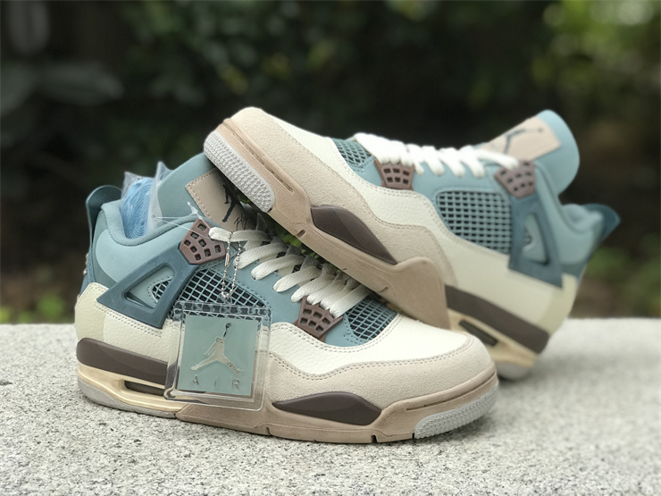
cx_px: 330
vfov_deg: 25.7
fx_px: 1088
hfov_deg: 33.8
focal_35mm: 57
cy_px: 248
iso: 25
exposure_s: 1/50
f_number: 2.8
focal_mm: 6.6
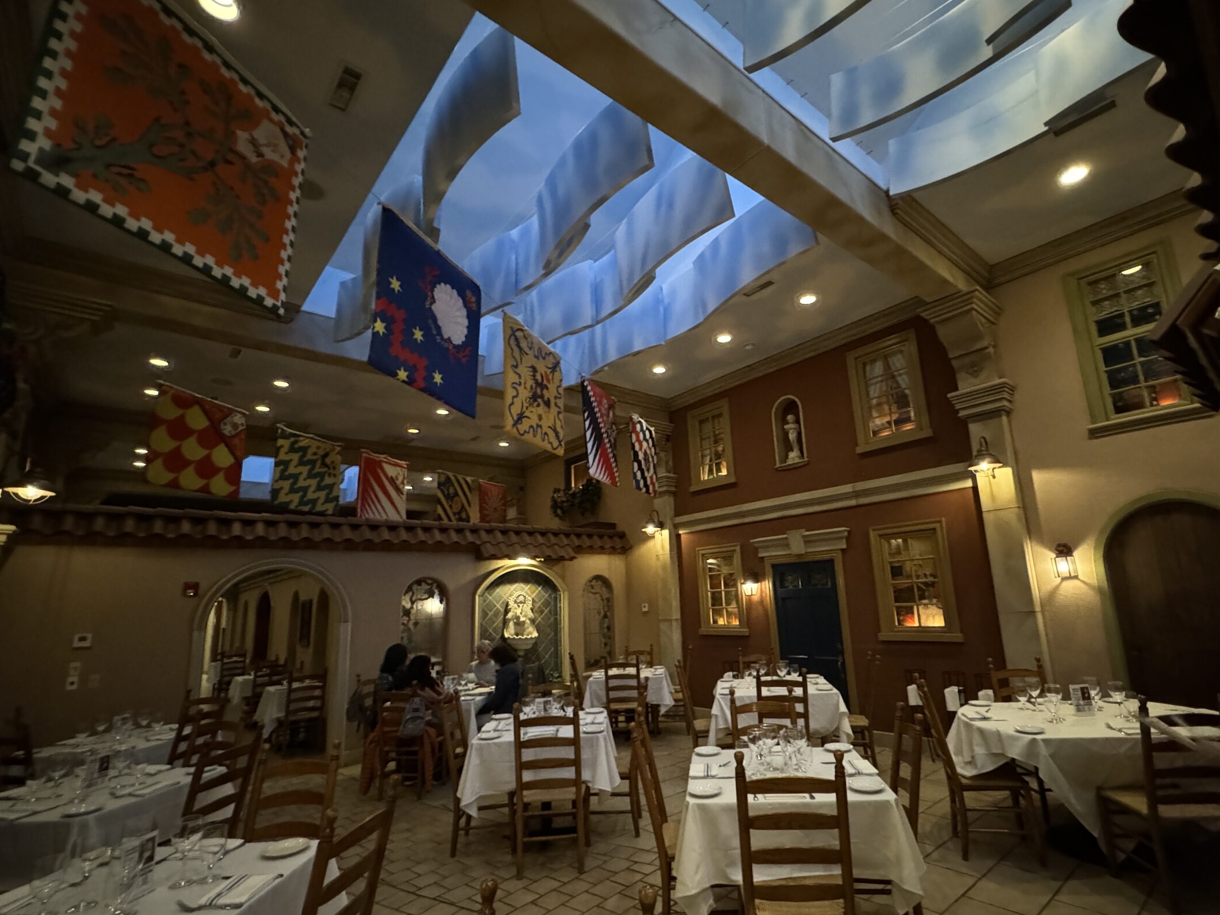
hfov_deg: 90.8
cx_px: 660
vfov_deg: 74.7
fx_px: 599
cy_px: 481
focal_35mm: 17
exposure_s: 1/30
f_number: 2.2
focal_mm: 2.22
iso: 1600
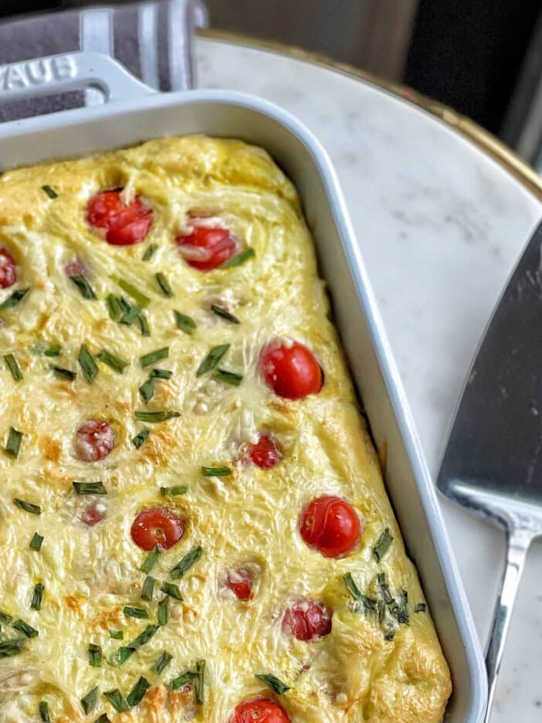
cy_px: 562
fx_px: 2192
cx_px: 154
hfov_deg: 14.1
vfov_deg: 18.6
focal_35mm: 105
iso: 160
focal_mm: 7.5
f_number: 2.2
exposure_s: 1/120
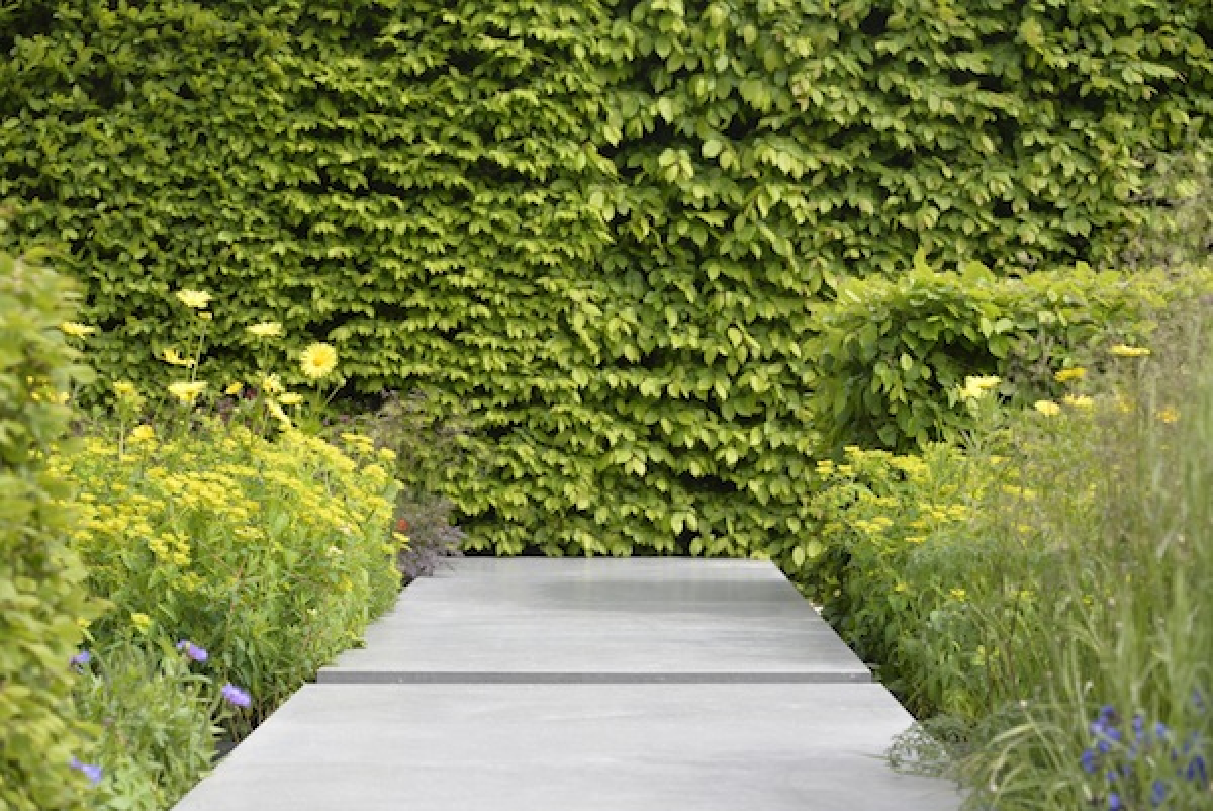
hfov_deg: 22.6
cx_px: 606
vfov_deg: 15.2
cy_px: 406
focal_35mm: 90
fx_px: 3035
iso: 400
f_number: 5.3
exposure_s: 1/400
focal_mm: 90
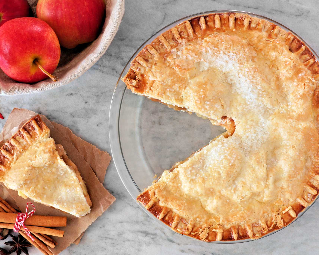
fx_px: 562
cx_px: 158
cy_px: 127
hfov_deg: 31.7
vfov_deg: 25.6
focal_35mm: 60
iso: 100
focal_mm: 35
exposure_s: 2.5
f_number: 13
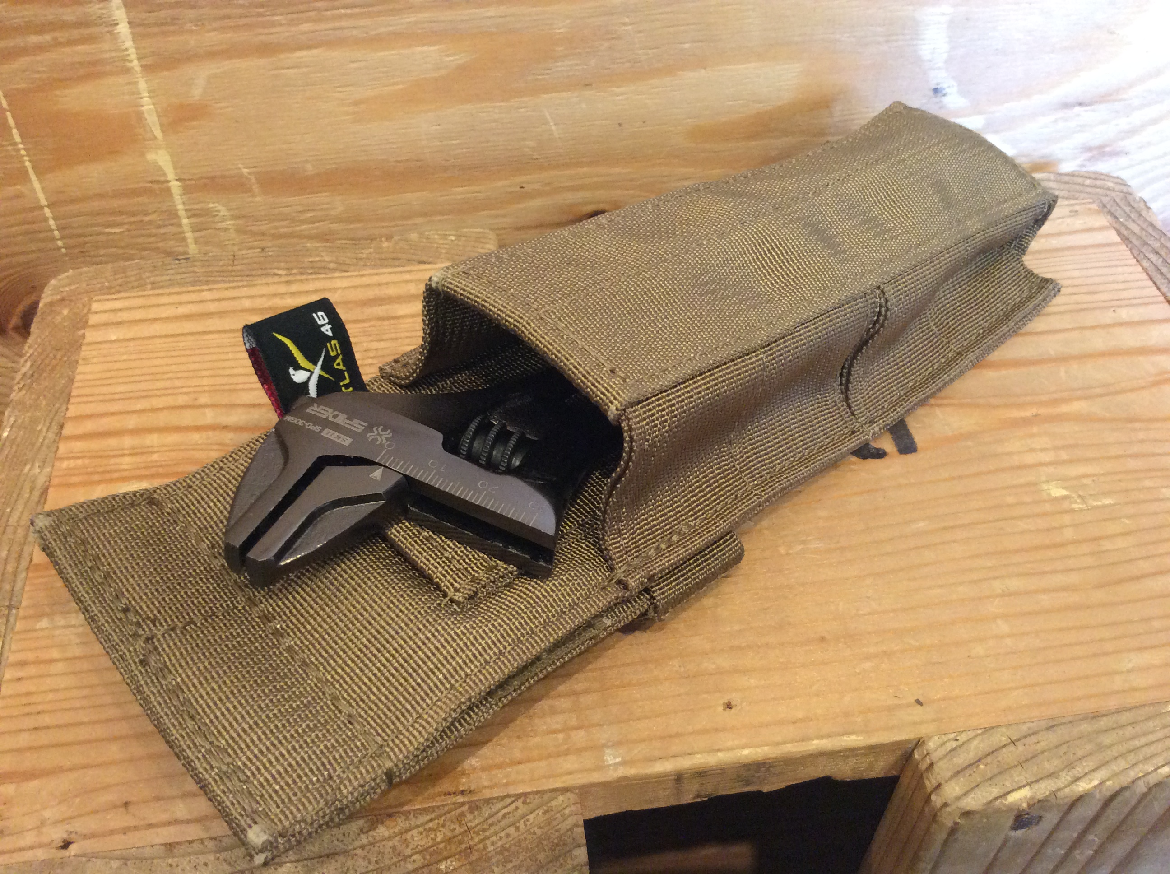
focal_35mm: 32
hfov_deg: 56.9
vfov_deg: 44.1
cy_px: 437
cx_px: 585
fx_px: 1080
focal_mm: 3.3
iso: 200
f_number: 2.4
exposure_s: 1/24
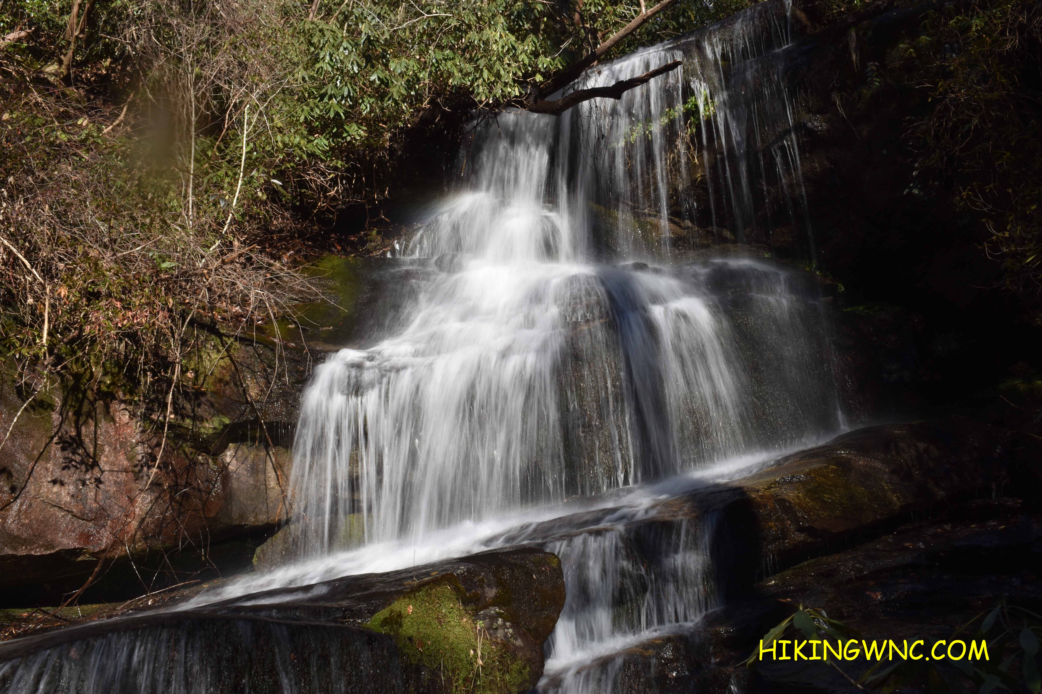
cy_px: 347
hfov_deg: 45.0
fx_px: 1259
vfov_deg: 30.8
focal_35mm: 44
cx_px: 521
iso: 100
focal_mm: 29
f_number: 22
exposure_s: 1/10
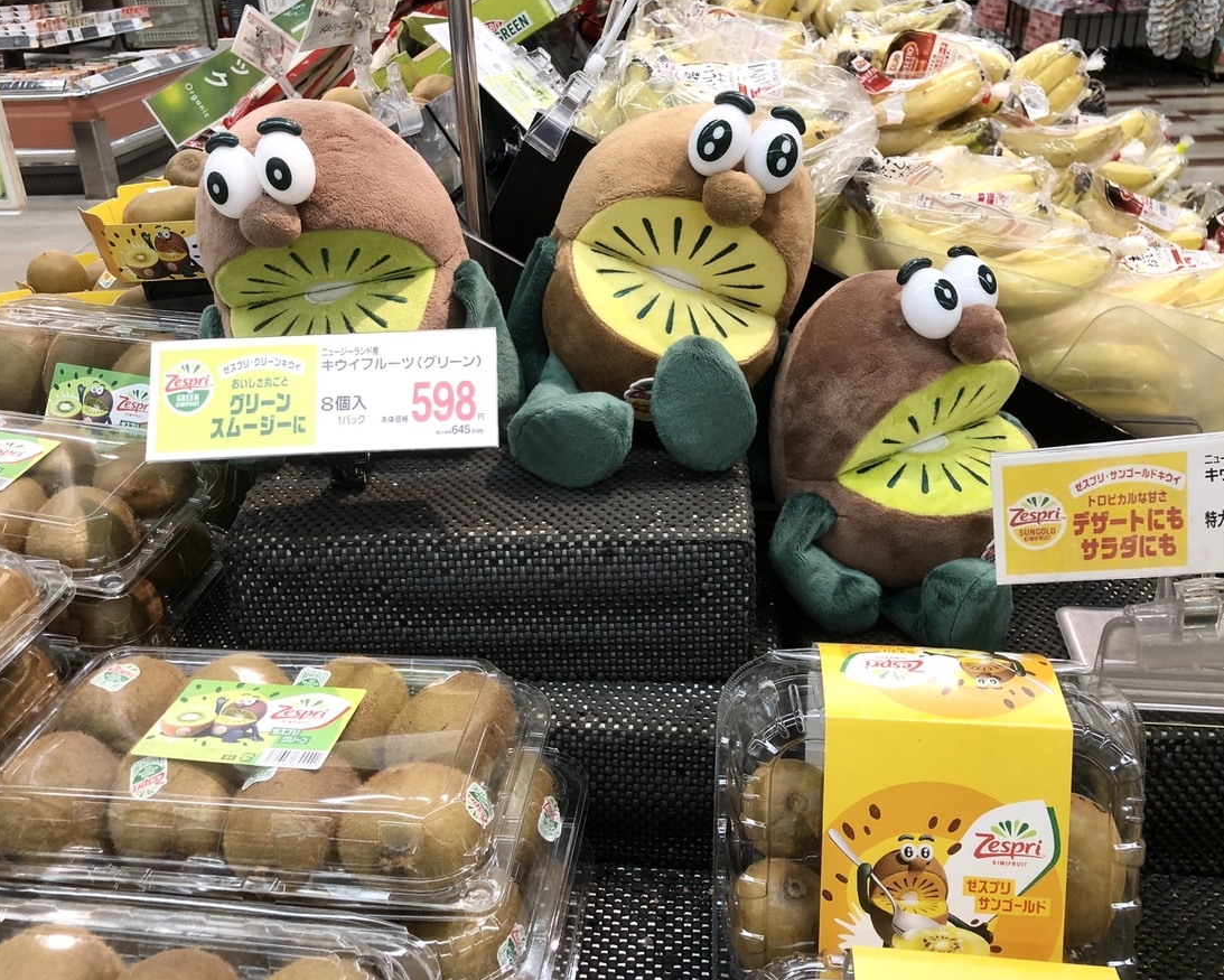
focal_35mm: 30
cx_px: 578
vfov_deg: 48.5
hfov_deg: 58.7
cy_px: 482
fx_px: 1087
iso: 25
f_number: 1.8
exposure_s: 1/40
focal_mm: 4
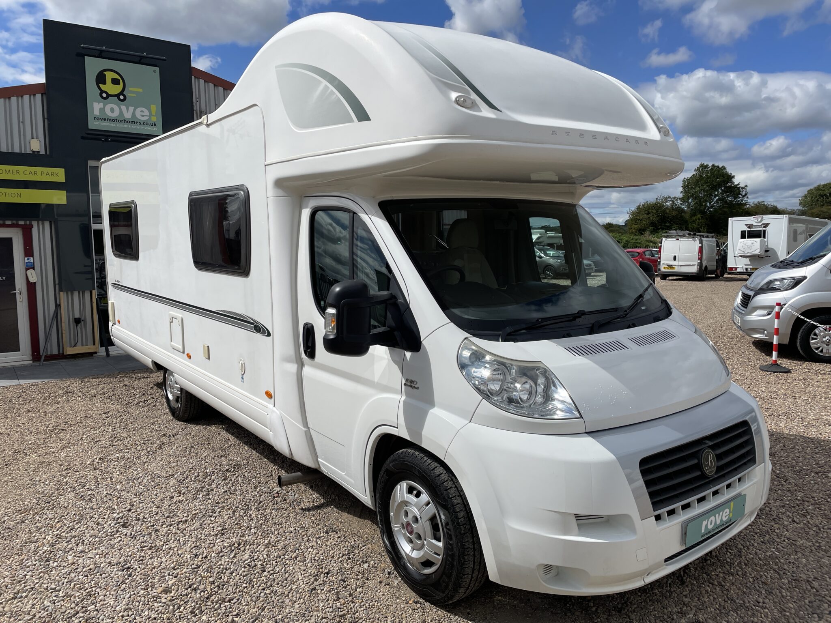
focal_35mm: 26
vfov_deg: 53.1
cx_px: 416
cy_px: 312
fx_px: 624
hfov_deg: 67.3
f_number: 1.6
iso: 32
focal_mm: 4.2
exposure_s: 1/8403
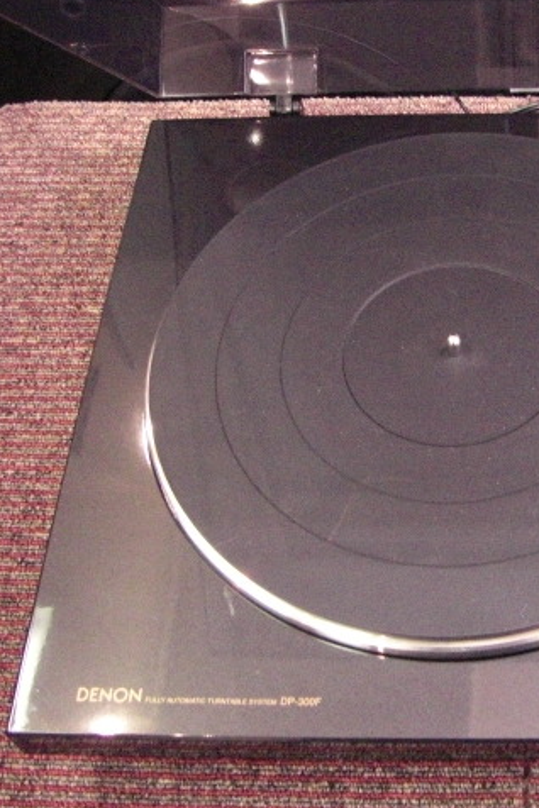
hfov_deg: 24.4
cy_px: 403
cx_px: 529
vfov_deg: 37.5
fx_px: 1190
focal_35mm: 53
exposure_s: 1/20
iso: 800
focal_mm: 6.3
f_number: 3.4
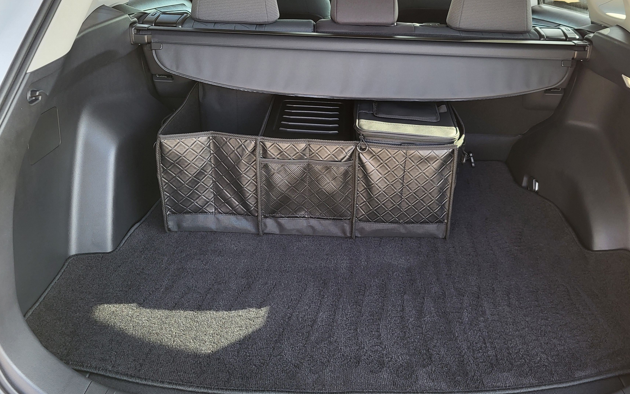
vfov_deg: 39.3
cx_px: 364
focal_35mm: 32
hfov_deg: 59.4
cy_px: 169
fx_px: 549
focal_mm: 5.4
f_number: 1.8
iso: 64
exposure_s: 1/120
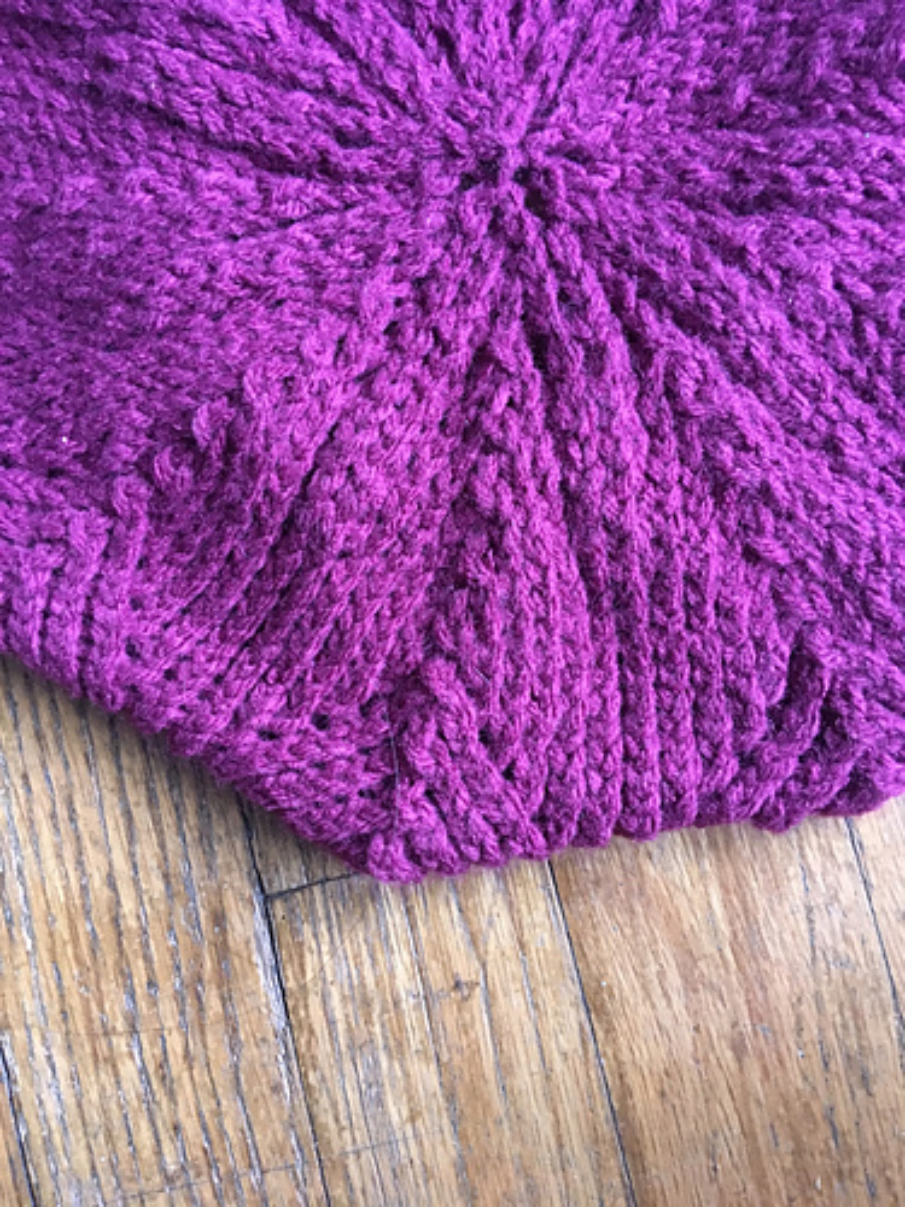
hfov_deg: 48.2
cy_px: 604
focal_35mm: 29
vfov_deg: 61.7
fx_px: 1011
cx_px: 452
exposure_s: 1/15
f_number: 2.2
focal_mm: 4.15
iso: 400
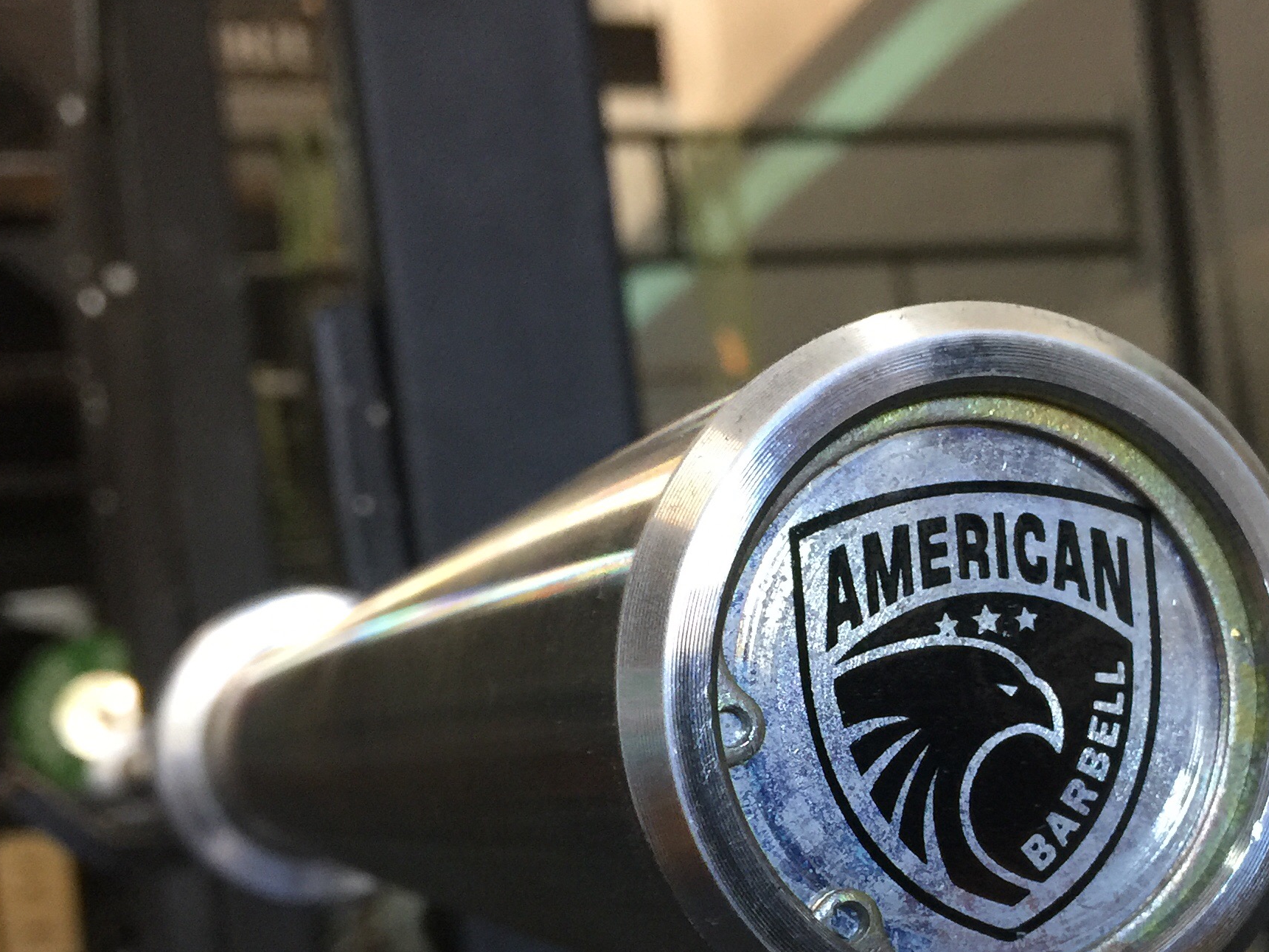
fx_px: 2016
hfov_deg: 34.3
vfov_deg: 26.3
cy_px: 696
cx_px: 922
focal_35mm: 55
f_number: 2.2
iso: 80
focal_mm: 4.15
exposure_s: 1/15
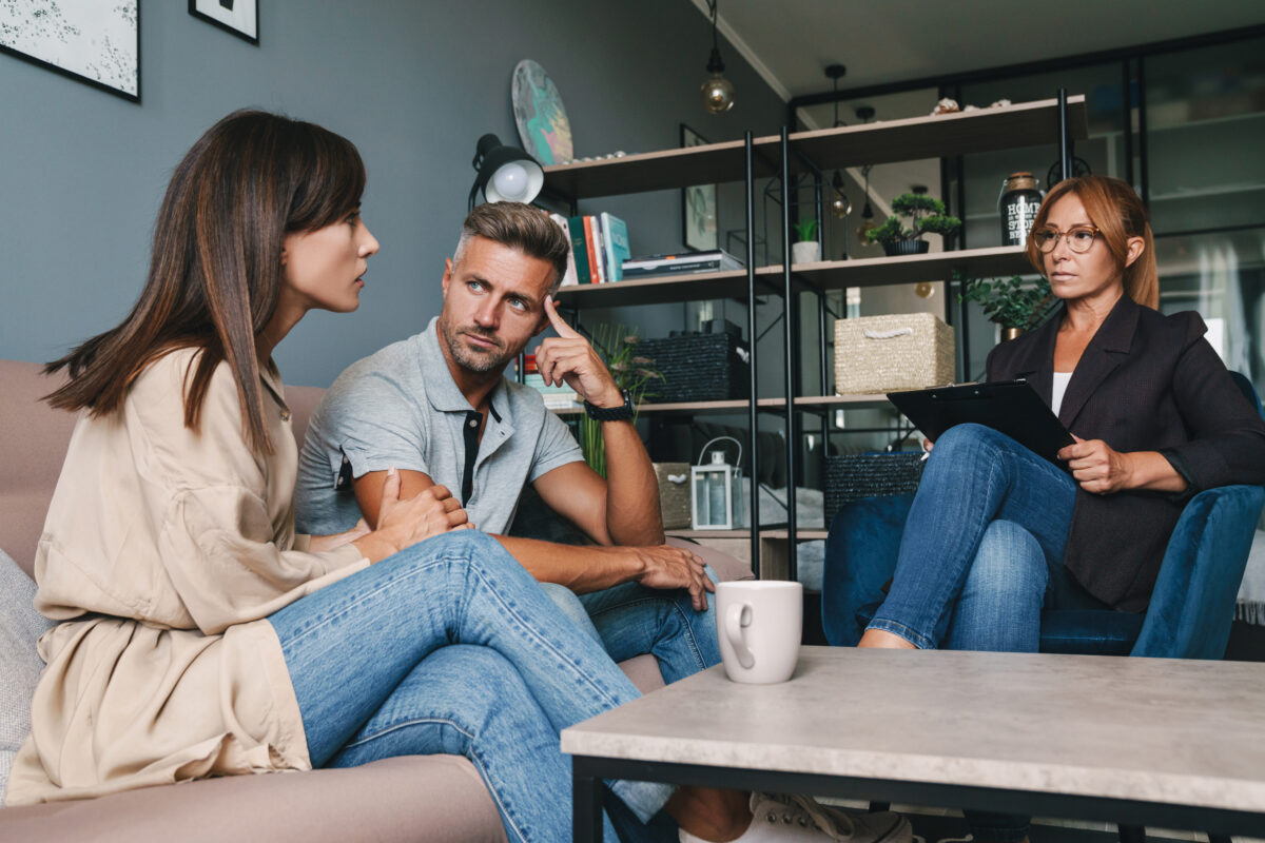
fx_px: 1195
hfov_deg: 55.8
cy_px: 422
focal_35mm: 34
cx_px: 632
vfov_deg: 38.9
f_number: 4.5
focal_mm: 34
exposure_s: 1/160
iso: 1000
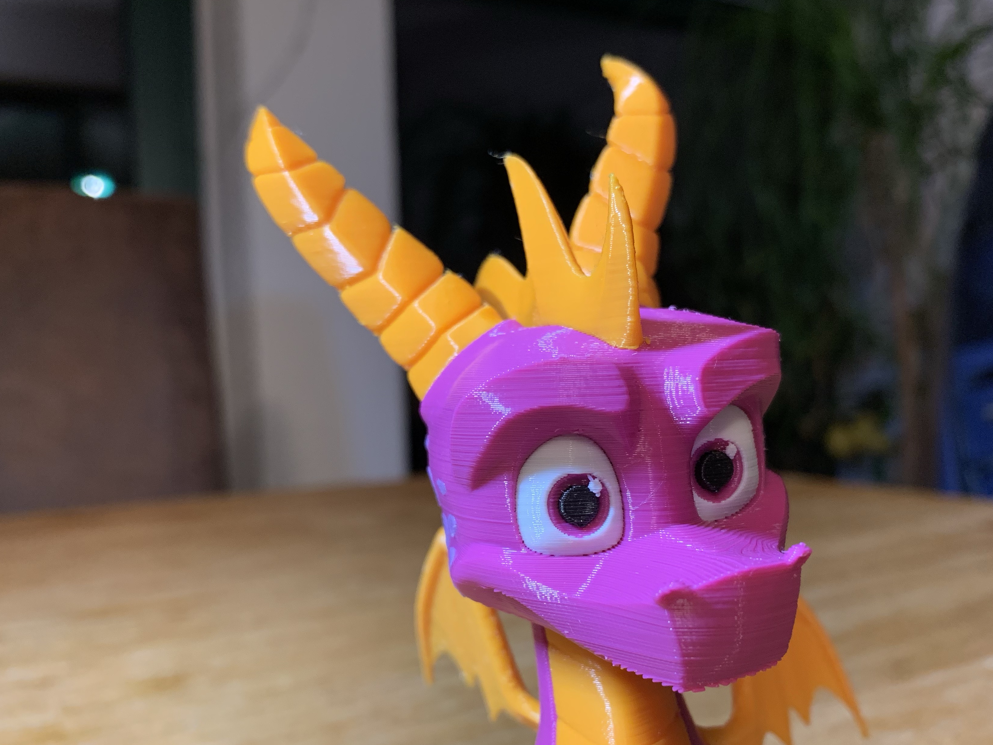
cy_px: 450
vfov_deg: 43.9
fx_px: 918
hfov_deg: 56.8
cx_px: 512
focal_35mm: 32
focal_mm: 4.25
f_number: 1.8
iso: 160
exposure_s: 1/50
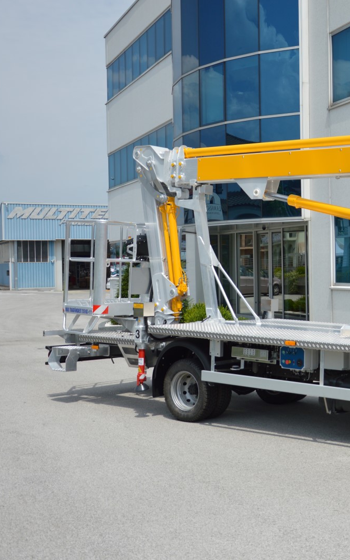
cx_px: 368
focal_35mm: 51
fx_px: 778
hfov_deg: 24.0
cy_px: 278
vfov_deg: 39.6
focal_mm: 22
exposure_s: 1/1000
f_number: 3.8
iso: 100
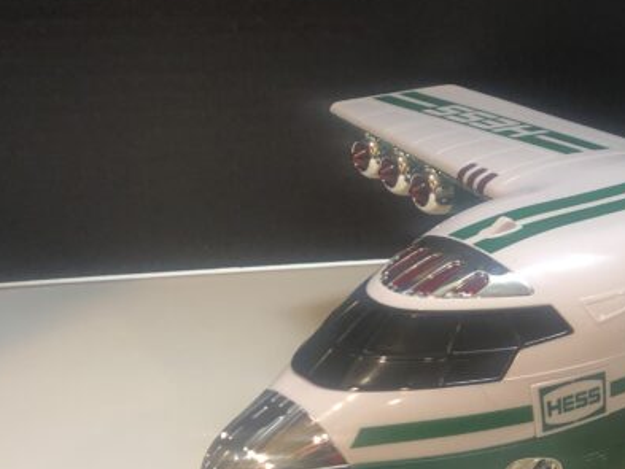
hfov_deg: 25.0
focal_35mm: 73
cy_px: 256
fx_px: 1318
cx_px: 673
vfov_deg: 20.2
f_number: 1.8
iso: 40
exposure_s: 1/20
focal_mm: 4
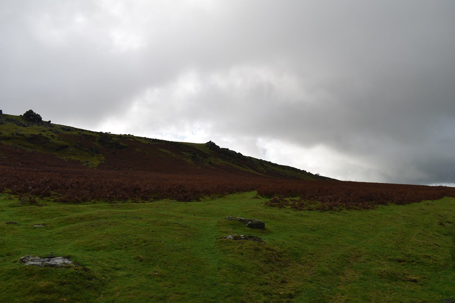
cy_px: 152
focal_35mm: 27
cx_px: 228
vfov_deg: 47.9
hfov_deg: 67.4
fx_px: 341
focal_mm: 18
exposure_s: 1/250
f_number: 8
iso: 100
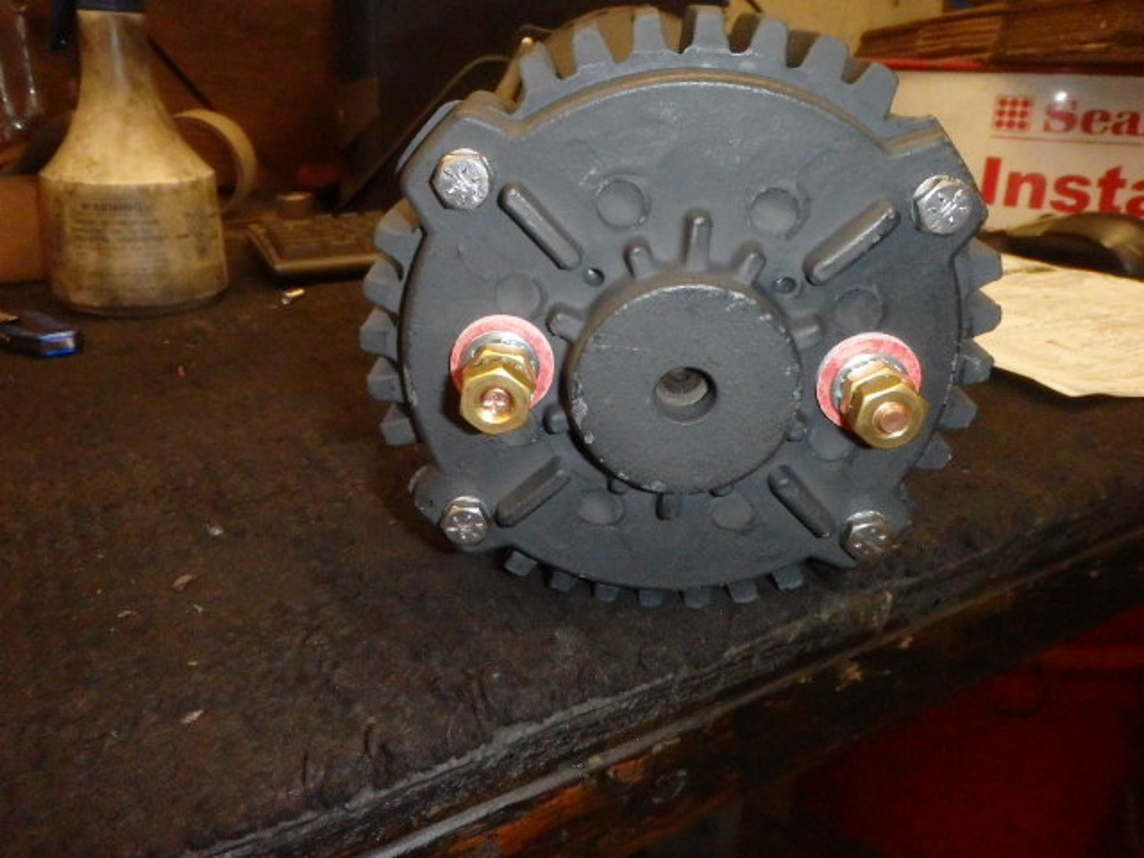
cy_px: 429
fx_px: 925
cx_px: 572
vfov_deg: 49.7
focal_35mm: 28
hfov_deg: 63.4
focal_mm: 5
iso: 3200
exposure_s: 1/30
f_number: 11
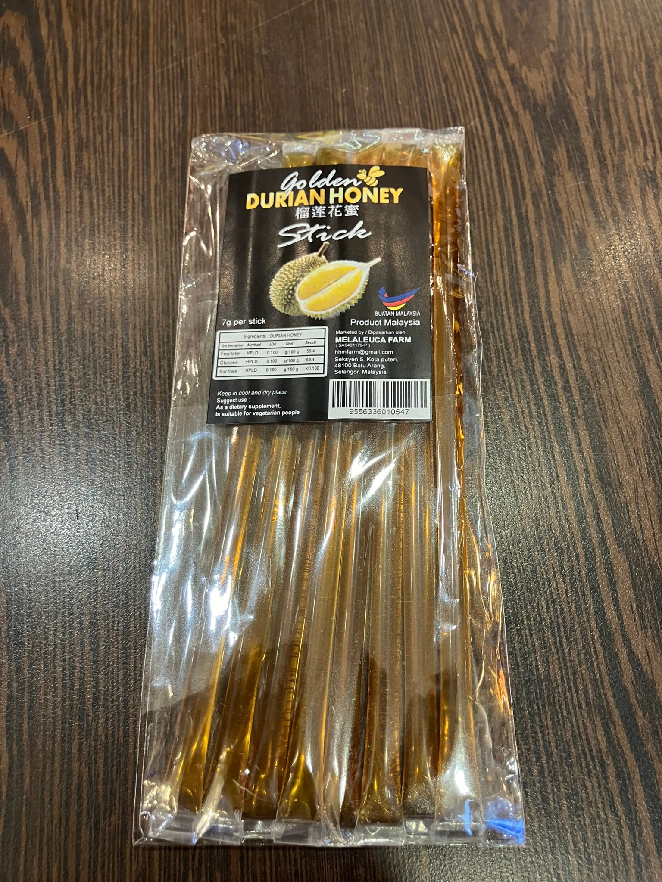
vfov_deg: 63.4
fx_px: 714
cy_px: 441
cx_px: 331
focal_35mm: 28
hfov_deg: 49.7
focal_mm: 3.99
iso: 100
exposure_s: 1/50
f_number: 1.8
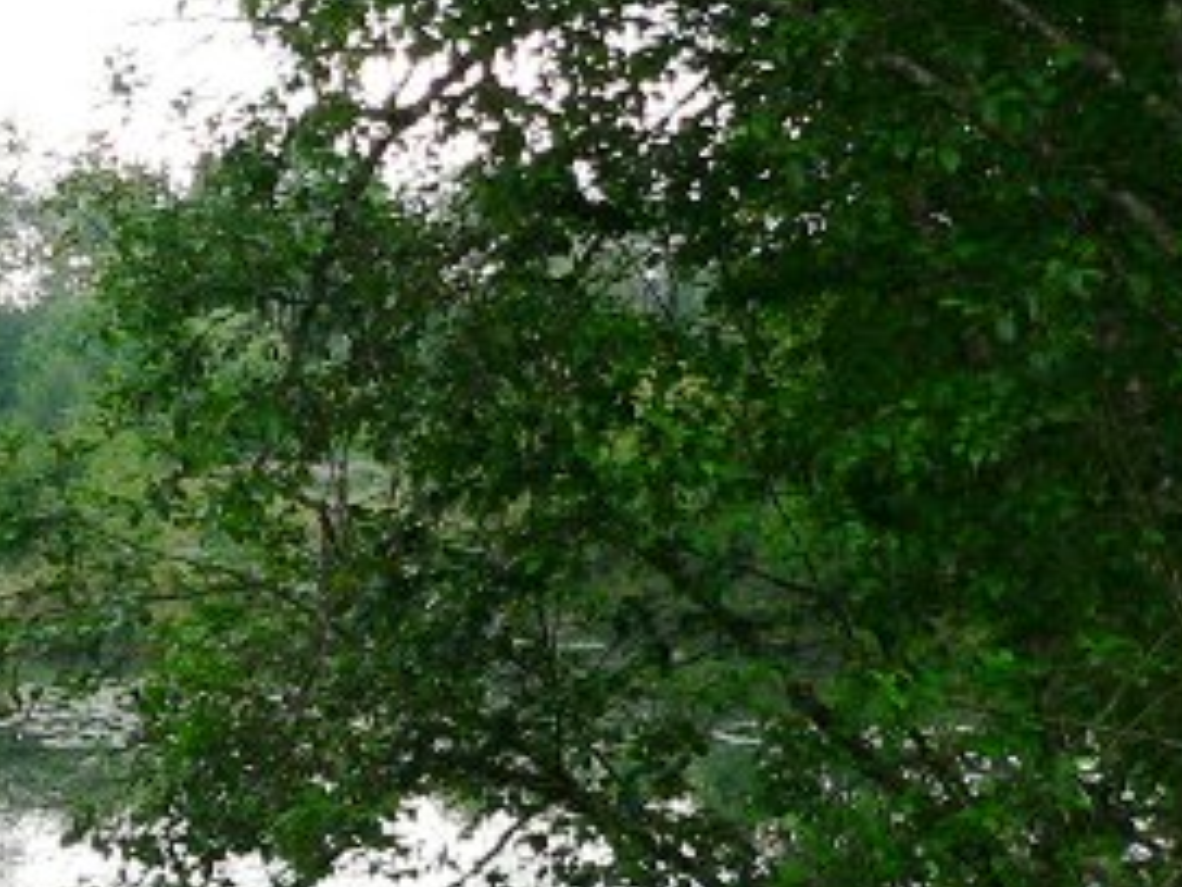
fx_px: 3619
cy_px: 791
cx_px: -87
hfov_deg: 17.9
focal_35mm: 106
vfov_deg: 13.8
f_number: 2.8
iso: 80
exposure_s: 1/100
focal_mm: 6
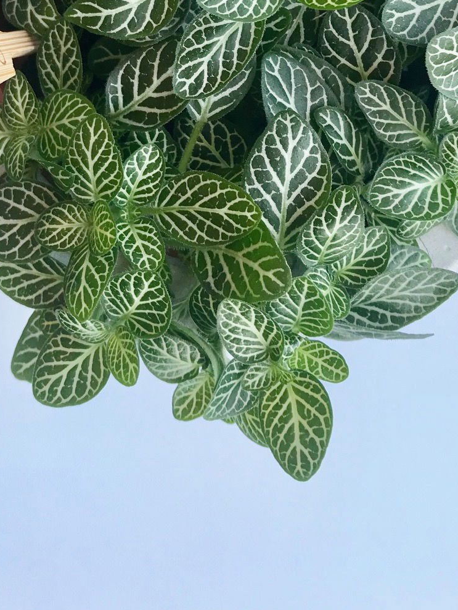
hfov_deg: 25.7
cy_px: 24
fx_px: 1005
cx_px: 251
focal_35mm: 57
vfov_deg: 31.6
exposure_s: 1/100
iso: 25
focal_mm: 3.99
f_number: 1.8
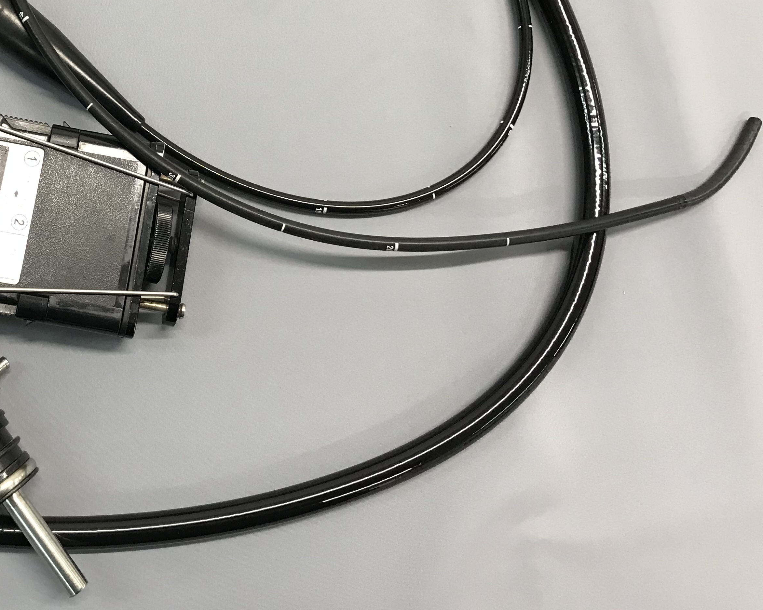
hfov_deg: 37.8
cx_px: 133
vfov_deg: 31.3
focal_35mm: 47
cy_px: 123
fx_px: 1061
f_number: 1.8
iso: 25
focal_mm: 3.99
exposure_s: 1/40
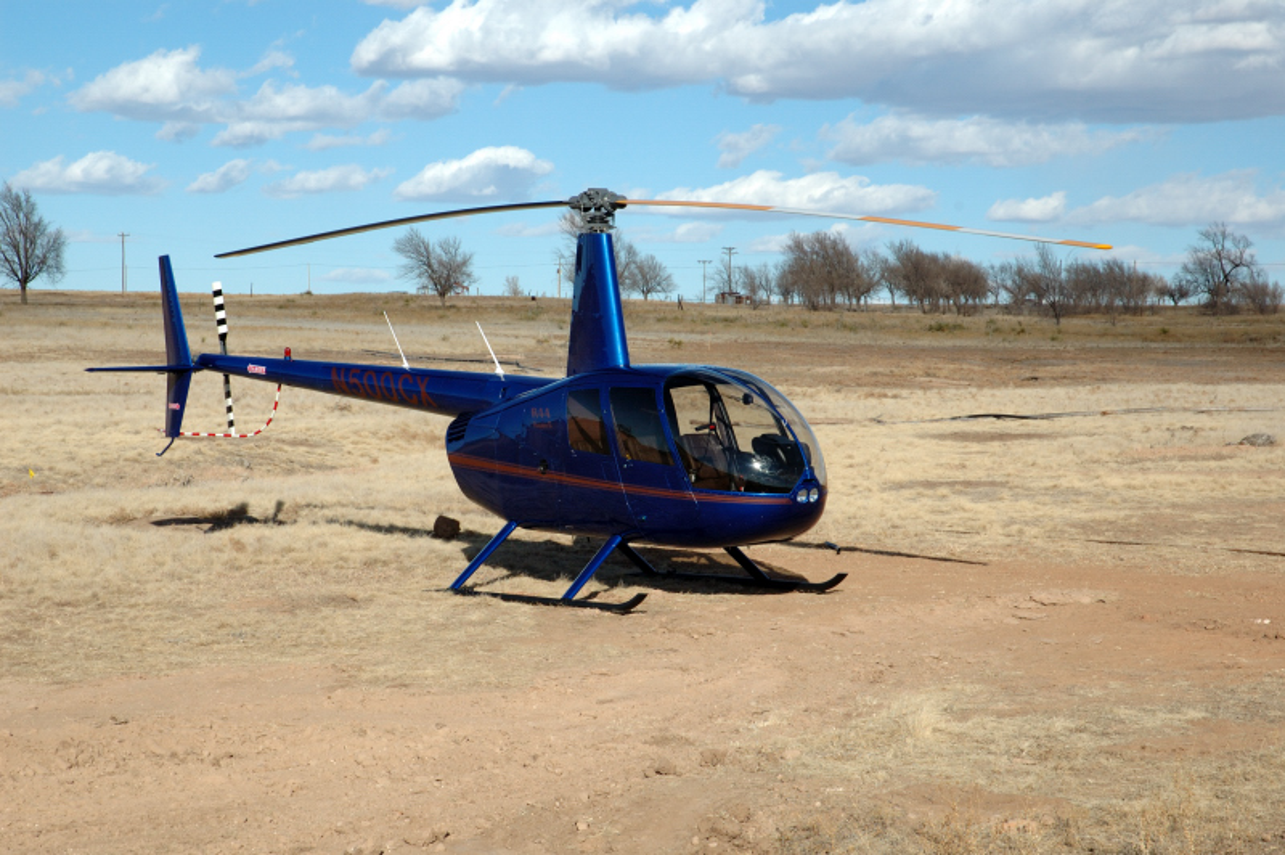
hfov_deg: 24.6
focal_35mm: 82
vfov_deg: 16.5
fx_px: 2942
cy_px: 428
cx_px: 642
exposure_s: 1/500
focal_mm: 55
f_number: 11
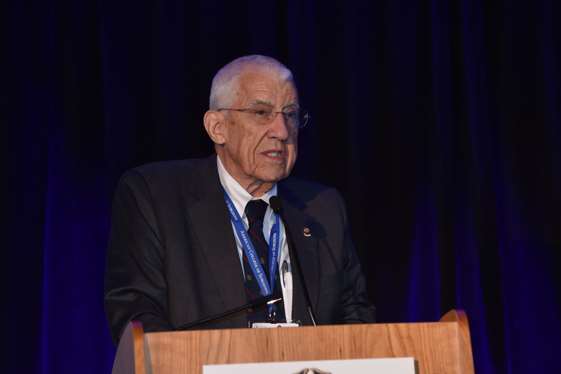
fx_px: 3118
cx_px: 280
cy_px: 187
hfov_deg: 10.3
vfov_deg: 6.9
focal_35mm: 200
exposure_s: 1/60
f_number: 5
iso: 800
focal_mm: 200
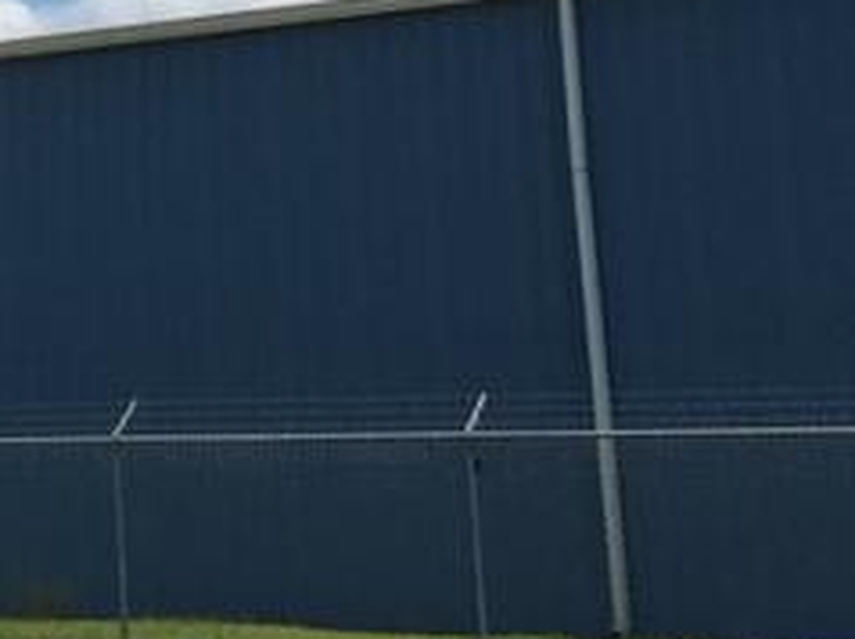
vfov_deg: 11.1
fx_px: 3084
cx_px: -410
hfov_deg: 14.7
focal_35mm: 125
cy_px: -460
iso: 32
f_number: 2.2
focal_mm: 4.15
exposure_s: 1/2475
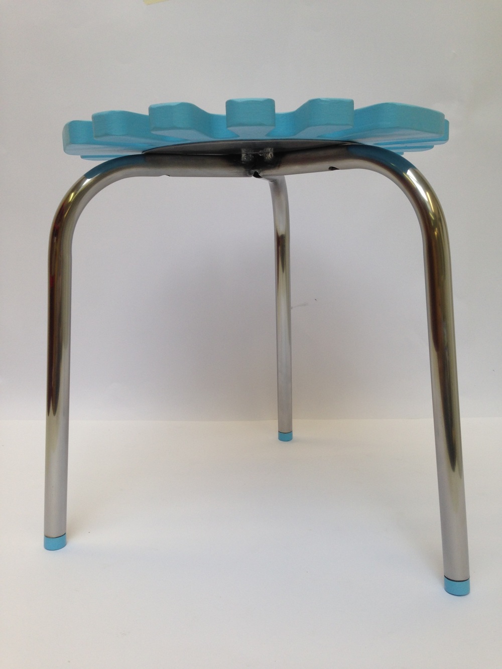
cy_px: 334
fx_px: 638
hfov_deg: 43.0
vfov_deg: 55.3
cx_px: 251
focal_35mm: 33
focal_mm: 4.12
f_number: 2.4
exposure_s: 1/188
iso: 50
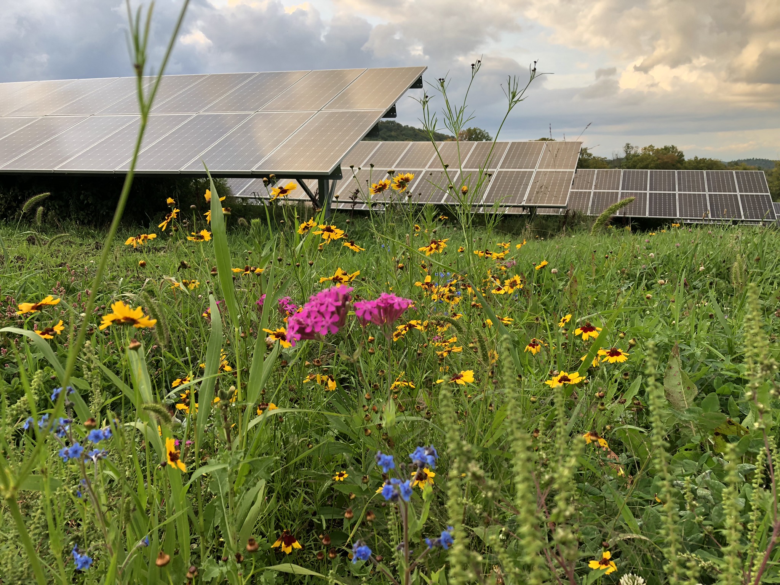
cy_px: 292
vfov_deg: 49.7
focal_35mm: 28
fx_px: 631
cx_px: 390
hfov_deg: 63.4
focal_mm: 4
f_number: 1.8
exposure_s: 1/208
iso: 20
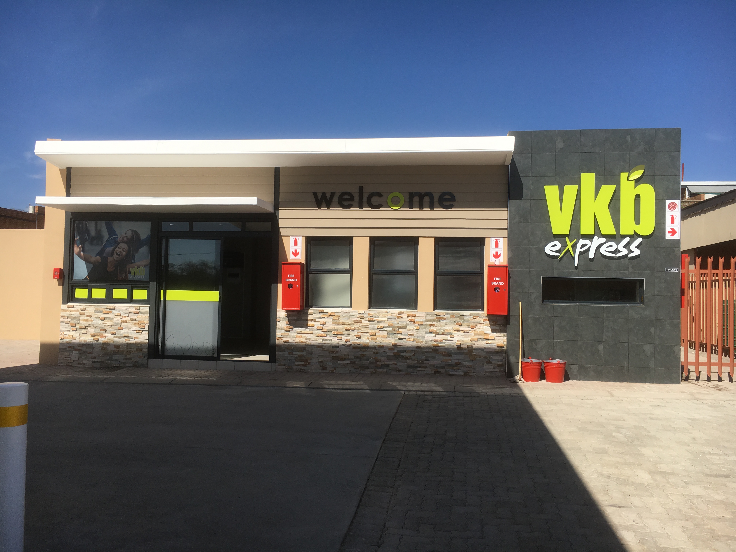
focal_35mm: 29
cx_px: 368
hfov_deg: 61.7
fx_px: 617
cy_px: 276
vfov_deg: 48.2
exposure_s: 1/2262
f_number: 2.2
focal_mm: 4.15
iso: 25
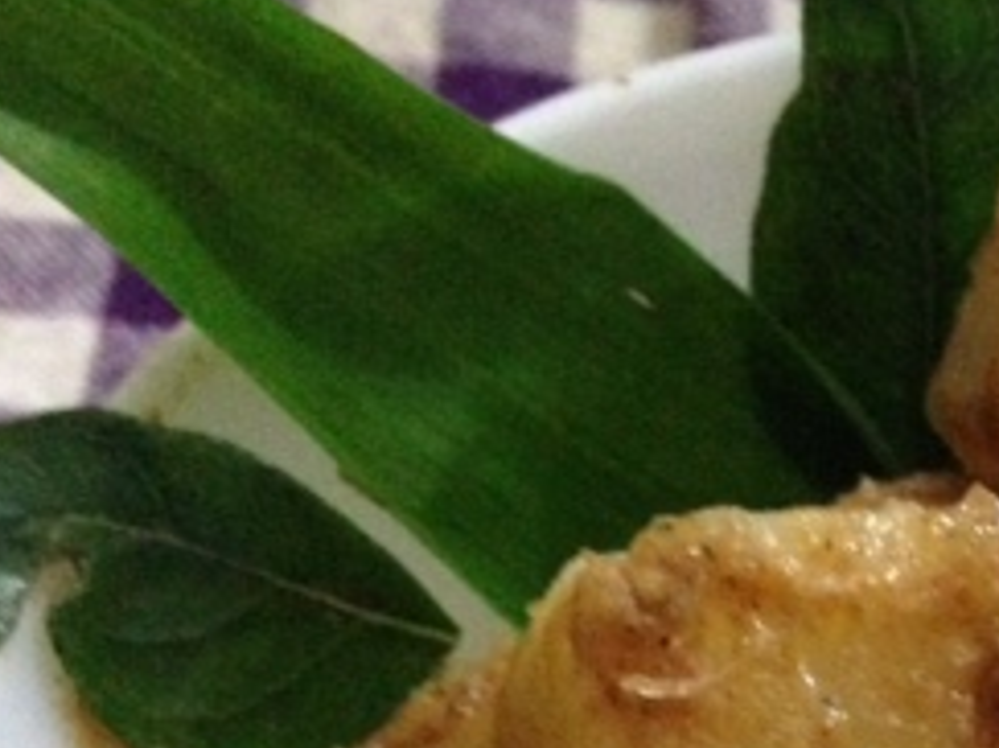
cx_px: 1126
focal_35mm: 87
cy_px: 871
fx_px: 2510
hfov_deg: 21.3
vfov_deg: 16.3
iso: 800
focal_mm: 4.12
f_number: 2.4
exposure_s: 1/15
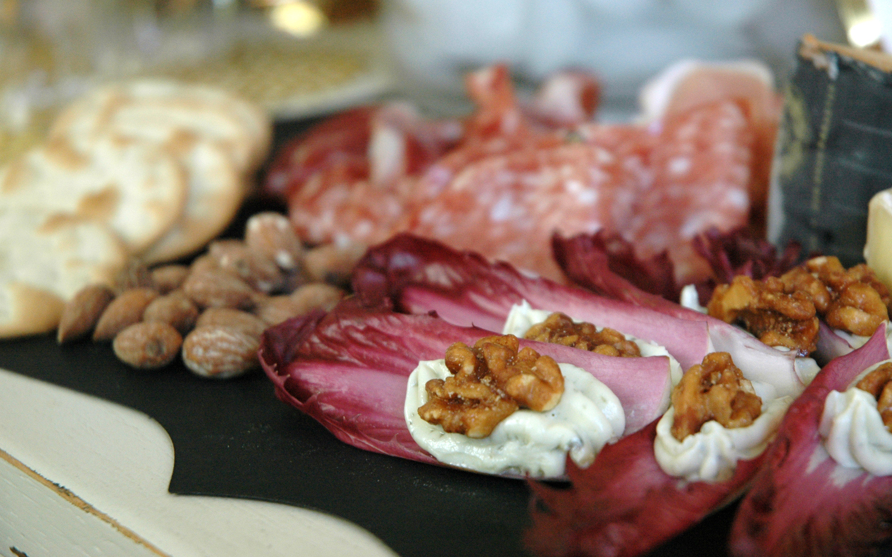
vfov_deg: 12.1
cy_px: 281
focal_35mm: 108
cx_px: 449
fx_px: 2626
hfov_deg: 19.3
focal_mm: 70
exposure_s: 1/50
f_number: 4.5
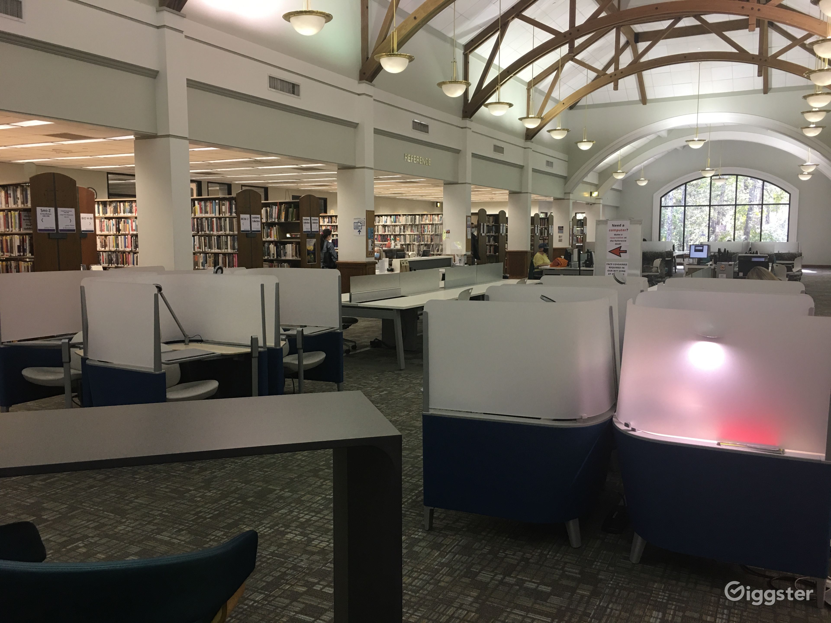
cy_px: 312
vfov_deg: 48.2
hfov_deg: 61.7
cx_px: 416
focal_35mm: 29
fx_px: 696
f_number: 2.2
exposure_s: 1/15
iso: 32
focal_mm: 4.15
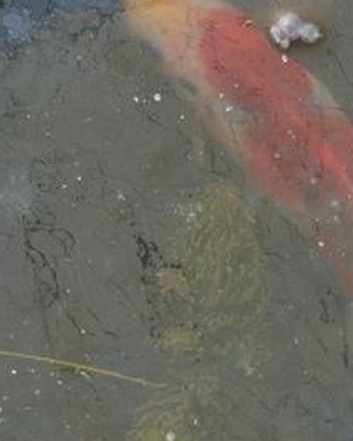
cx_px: 176
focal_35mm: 359
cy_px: 100
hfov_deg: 4.3
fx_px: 4691
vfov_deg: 5.4
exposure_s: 1/100
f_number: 9
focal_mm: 85
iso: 250
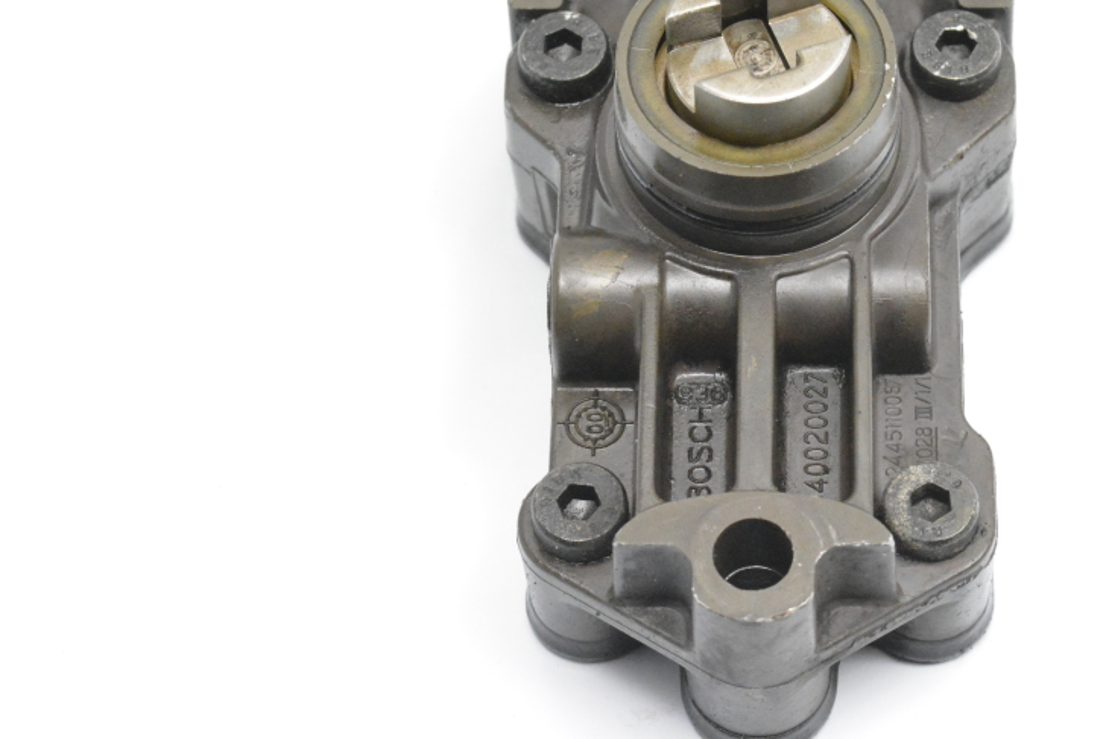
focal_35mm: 116
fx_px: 3562
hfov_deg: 17.6
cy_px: 284
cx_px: 775
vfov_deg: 11.8
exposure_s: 1/400
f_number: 13
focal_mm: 55
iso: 6400
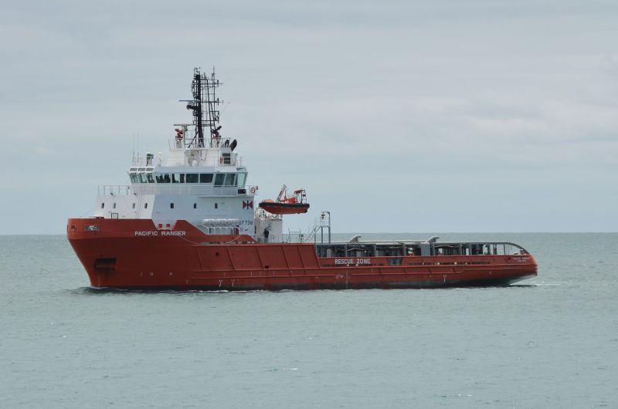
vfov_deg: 5.5
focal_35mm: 248
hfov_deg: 8.3
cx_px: 309
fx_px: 4240
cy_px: 204
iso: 200
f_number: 13
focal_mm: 165
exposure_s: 1/250
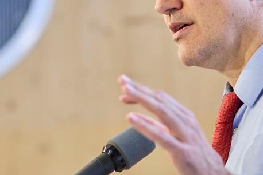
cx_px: 129
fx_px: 1813
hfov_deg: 8.3
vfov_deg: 5.5
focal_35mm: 248
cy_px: 11
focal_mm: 111
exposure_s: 1/400
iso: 1600
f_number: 2.8
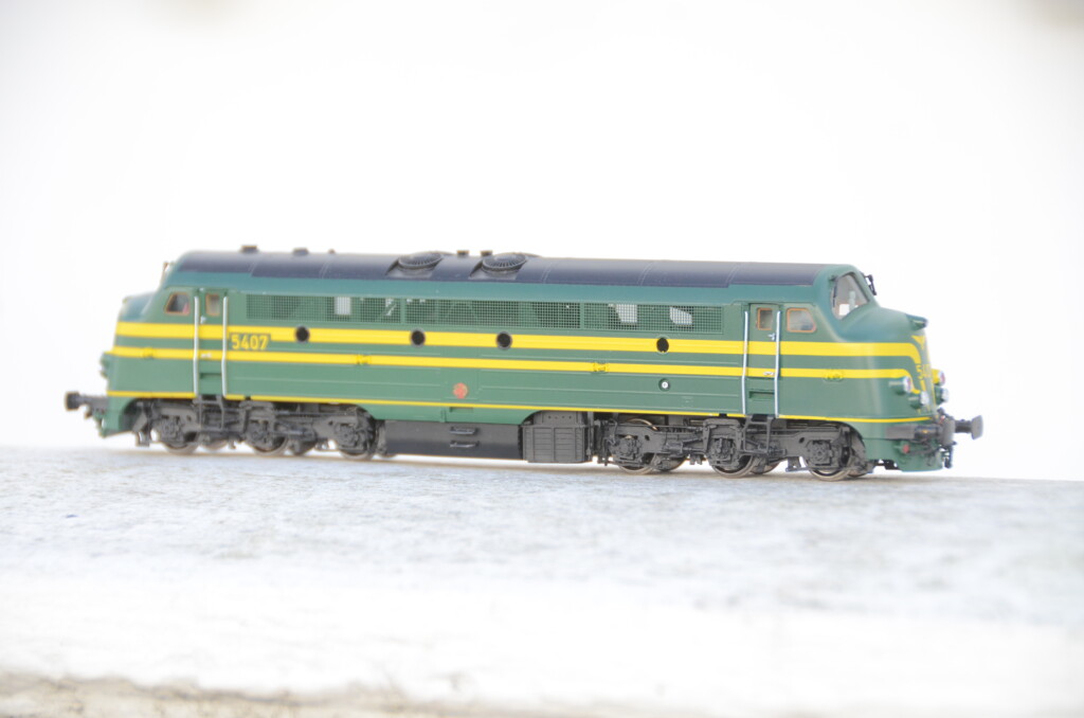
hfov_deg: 13.1
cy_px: 359
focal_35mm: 158
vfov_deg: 8.7
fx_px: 4732
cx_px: 542
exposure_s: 1/250
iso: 560
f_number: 5.3
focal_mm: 105
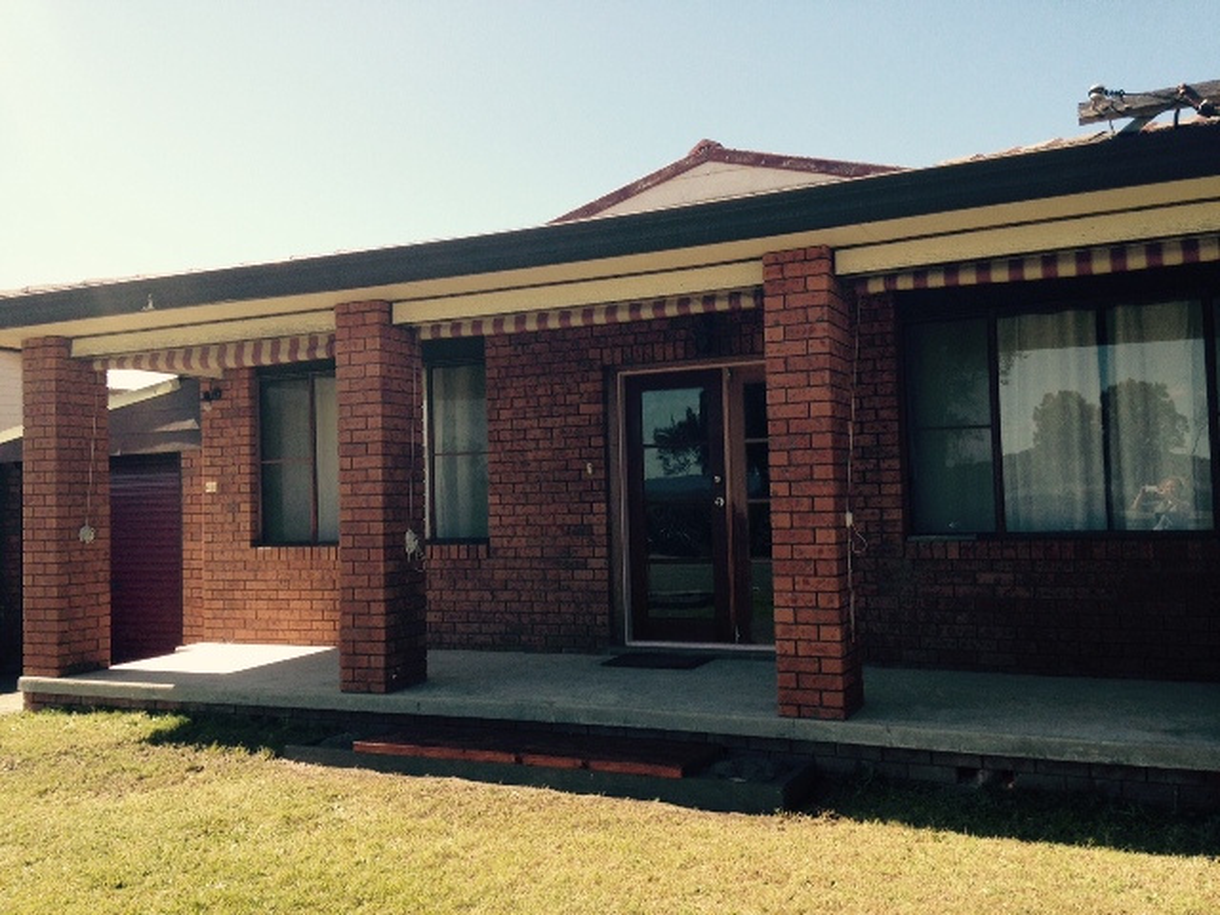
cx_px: 610
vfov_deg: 42.9
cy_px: 458
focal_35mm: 33
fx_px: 1163
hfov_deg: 55.4
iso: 50
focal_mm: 4.12
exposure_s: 1/809
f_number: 2.4
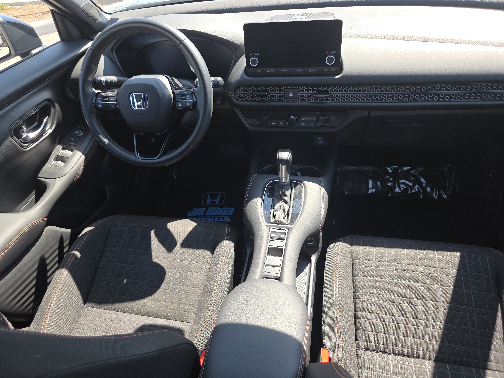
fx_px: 335
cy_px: 189
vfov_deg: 58.9
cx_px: 252
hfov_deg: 73.9
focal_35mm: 23
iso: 40
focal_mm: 6.3
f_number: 1.7
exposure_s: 1/359
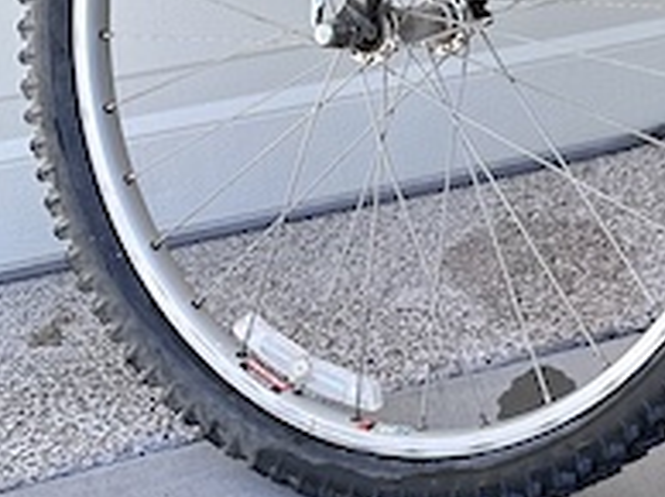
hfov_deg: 16.2
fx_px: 1900
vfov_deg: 14.2
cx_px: 1248
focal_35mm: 99
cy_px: -192
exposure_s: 1/709
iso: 80
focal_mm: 6.86
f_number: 1.78
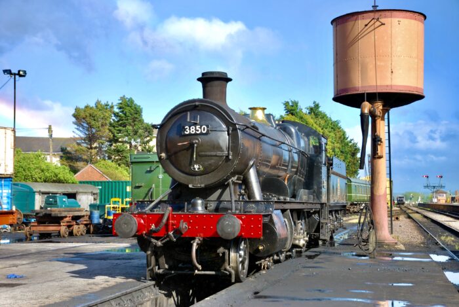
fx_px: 728
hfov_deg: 35.0
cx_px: 230
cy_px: 154
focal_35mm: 57
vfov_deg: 23.9
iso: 100
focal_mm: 38
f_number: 7.1
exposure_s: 1/200
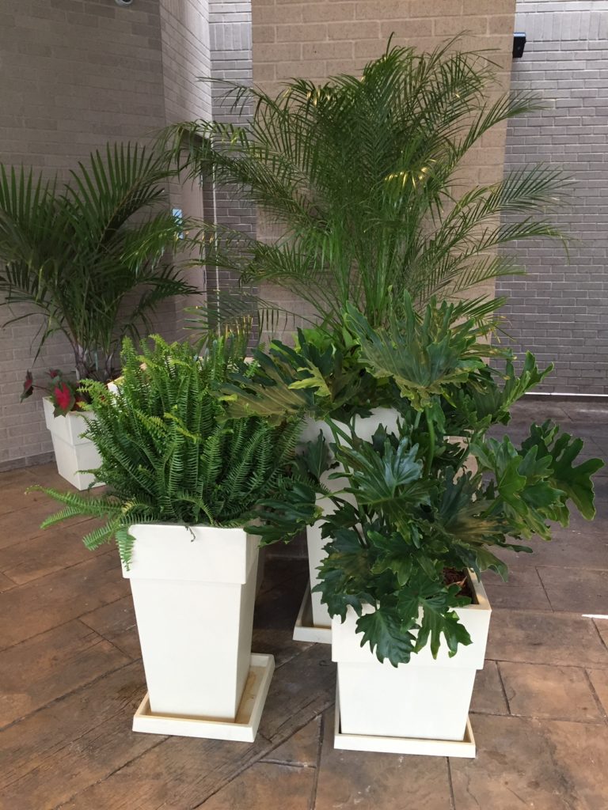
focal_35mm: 29
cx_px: 304
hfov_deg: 48.2
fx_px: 679
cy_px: 405
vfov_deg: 61.7
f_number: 2.2
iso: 100
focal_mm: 4.15
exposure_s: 1/30
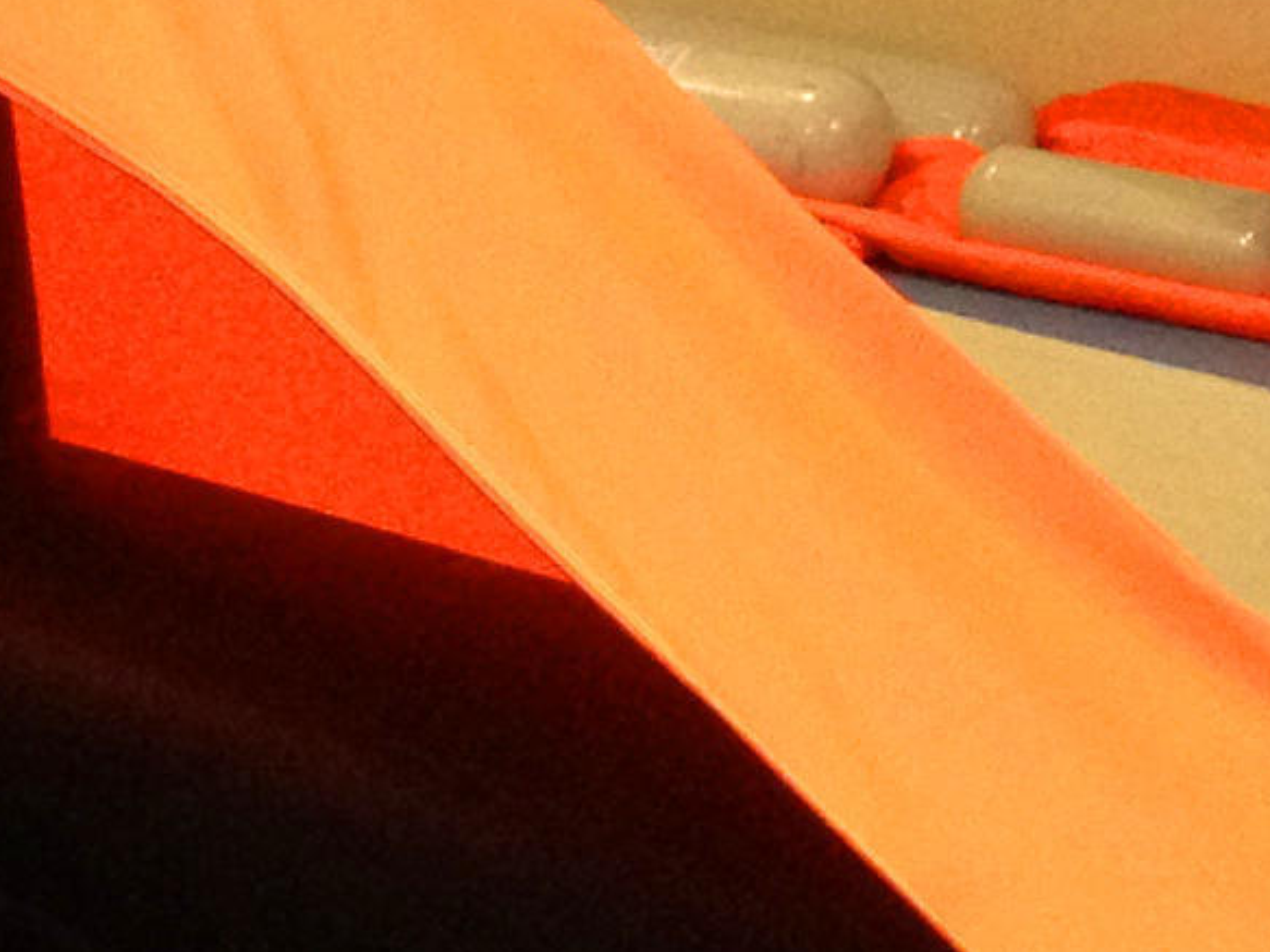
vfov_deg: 7.5
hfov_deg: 9.3
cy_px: 1122
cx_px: -1422
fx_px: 7189
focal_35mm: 196
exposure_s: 1/20
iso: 200
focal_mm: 4.28
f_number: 2.4
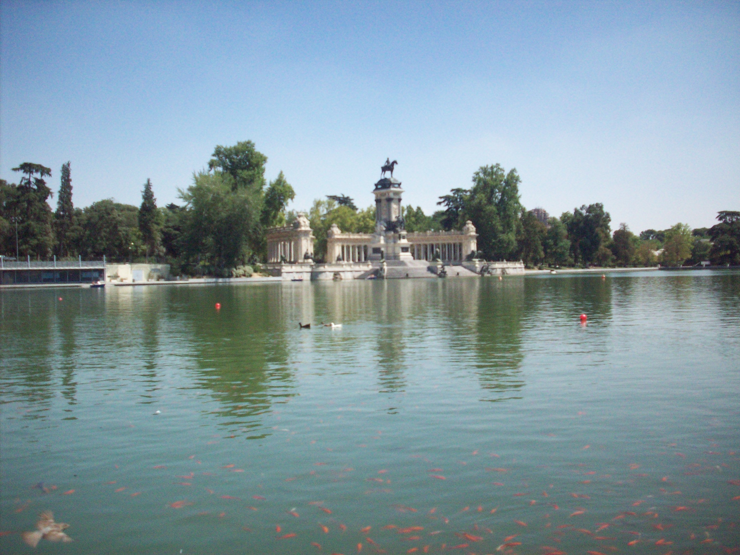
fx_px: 791
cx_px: 370
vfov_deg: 38.7
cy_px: 278
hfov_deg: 50.1
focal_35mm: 37
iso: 200
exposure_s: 1/805
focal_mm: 6.2
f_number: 5.6
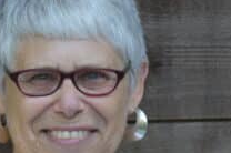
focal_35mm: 544
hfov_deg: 3.8
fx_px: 3485
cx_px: 79
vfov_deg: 2.5
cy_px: 51
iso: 450
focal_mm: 98
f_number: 4.8
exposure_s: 1/250
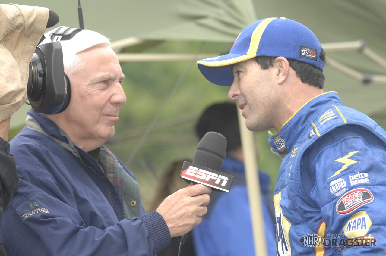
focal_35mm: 180
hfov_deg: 11.4
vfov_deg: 7.6
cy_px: 128
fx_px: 1928
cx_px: 193
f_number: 4.2
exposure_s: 1/250
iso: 400
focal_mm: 120
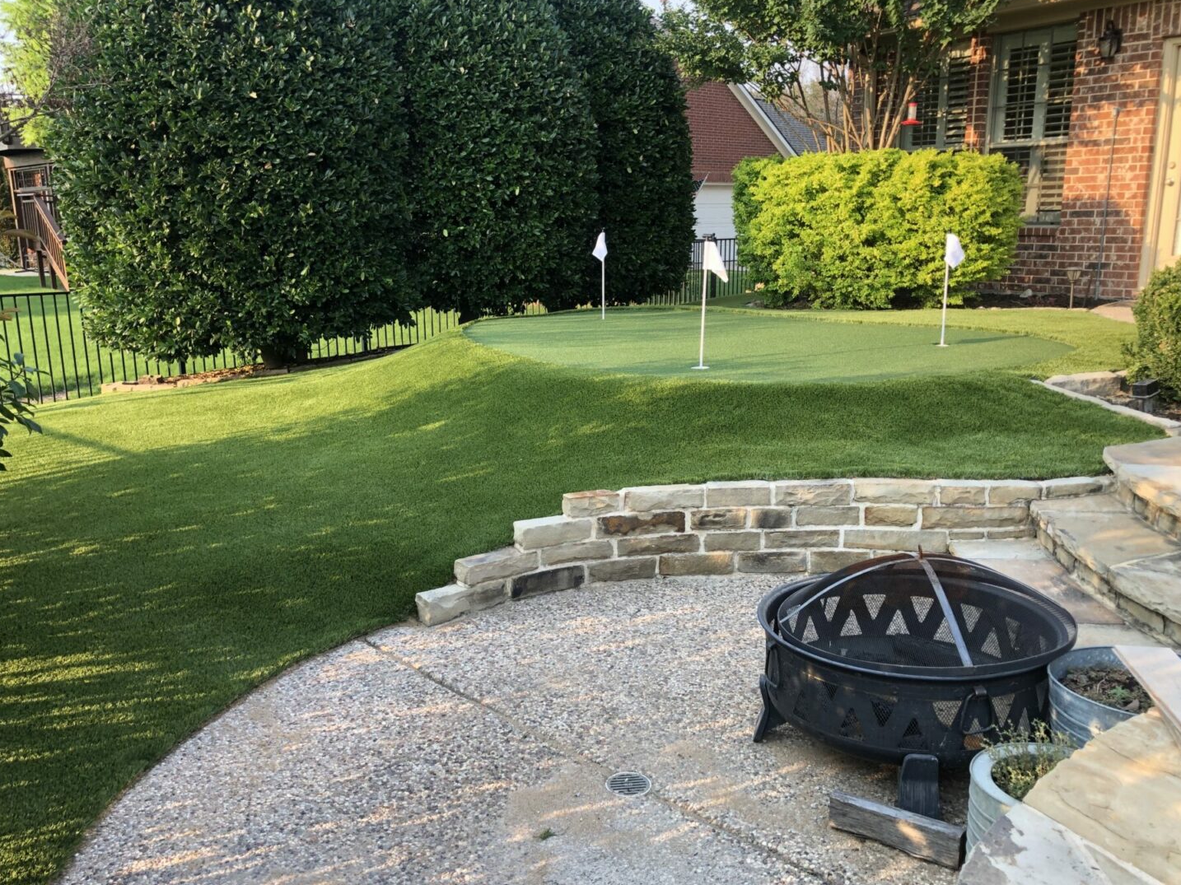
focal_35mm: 30
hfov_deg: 60.0
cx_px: 593
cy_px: 463
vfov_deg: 46.8
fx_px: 1023
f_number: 1.8
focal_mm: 3.99
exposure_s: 1/173
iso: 20
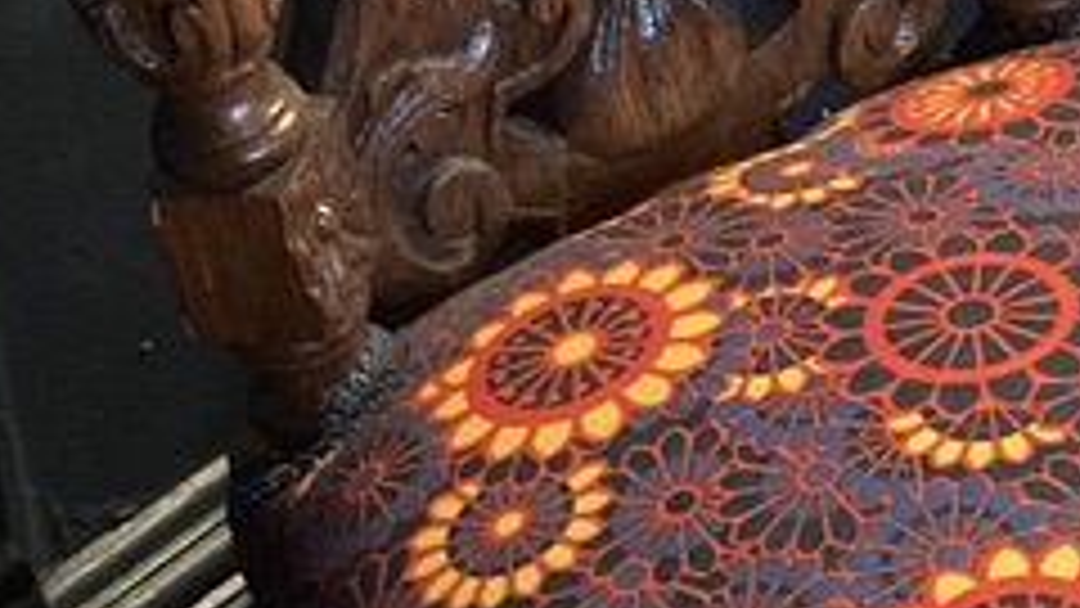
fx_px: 3723
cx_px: 896
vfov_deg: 9.3
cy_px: 333
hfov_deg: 16.4
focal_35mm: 130
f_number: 1.8
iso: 640
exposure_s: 1/20
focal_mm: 3.99
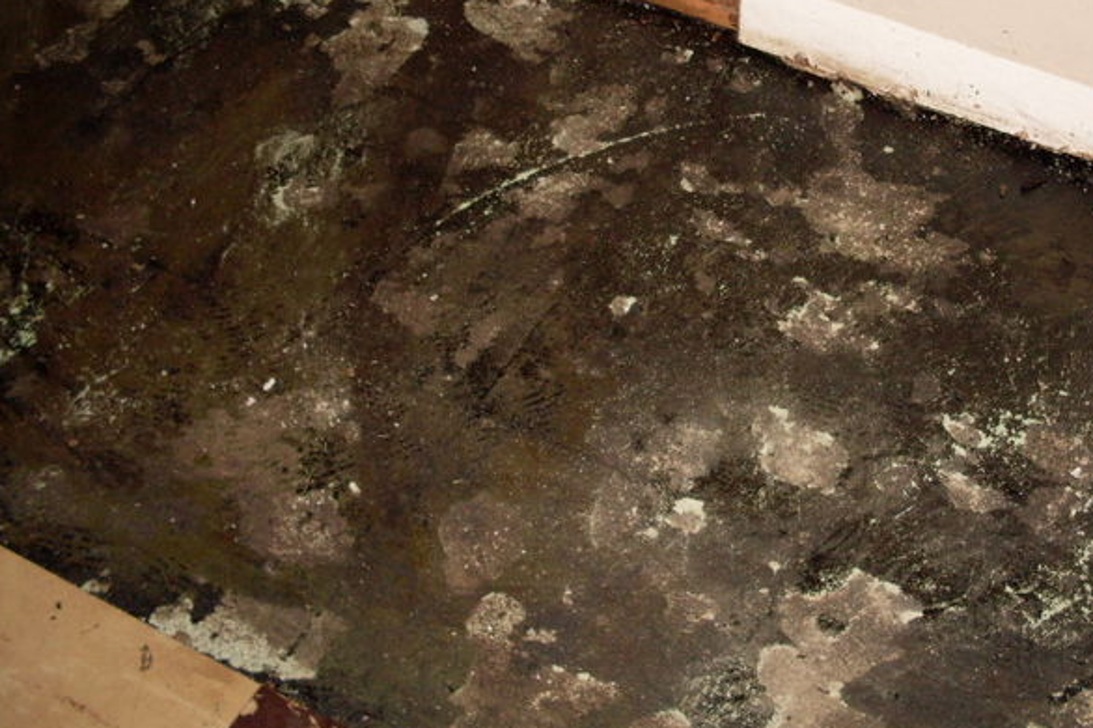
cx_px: 731
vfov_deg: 24.8
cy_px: 211
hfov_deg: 36.5
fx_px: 1639
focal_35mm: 54
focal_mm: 6.3
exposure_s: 1/45
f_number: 2.8
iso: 100
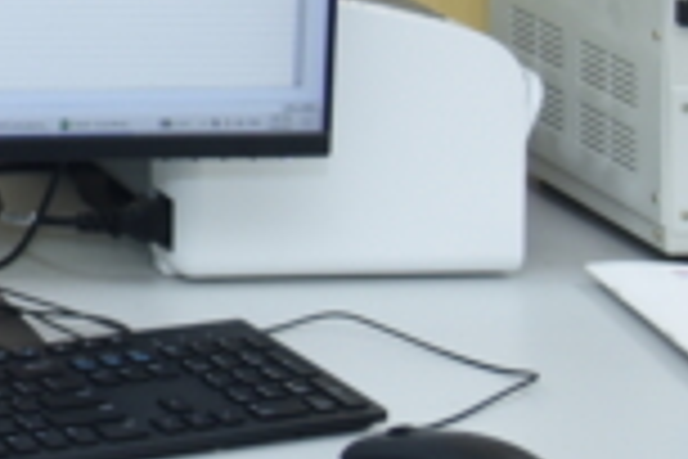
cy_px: -490
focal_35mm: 172
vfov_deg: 7.6
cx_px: -971
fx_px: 3287
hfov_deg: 10.3
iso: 800
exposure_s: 1/125
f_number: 4
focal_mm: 35
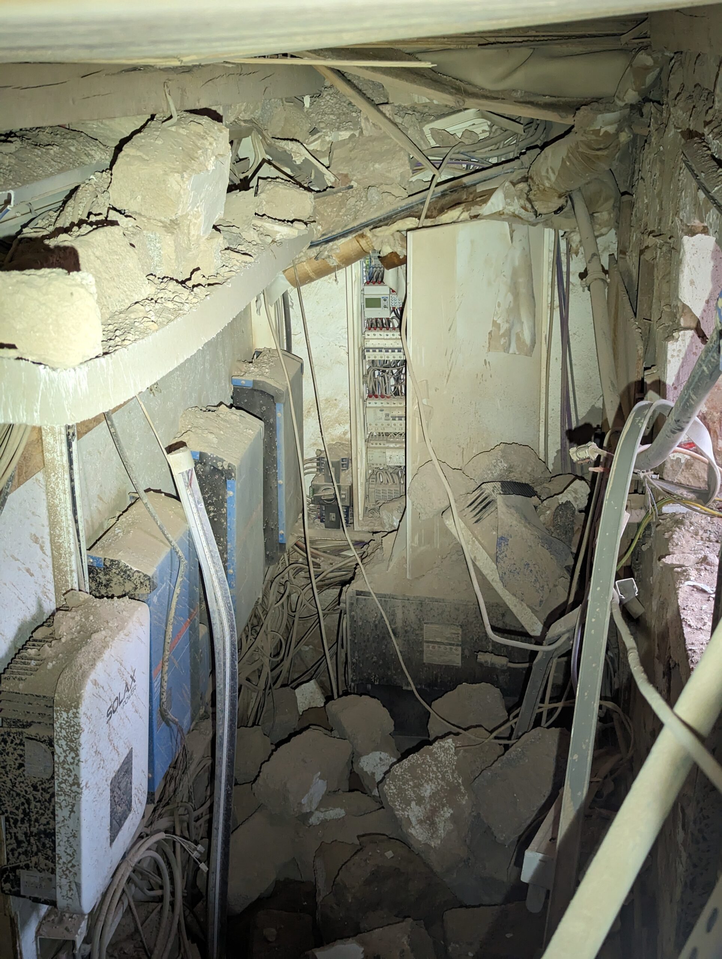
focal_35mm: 48
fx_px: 1331
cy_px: 480
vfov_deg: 39.6
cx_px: 361
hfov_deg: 30.3
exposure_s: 1/55.6
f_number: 1.85
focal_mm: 6.81
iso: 401
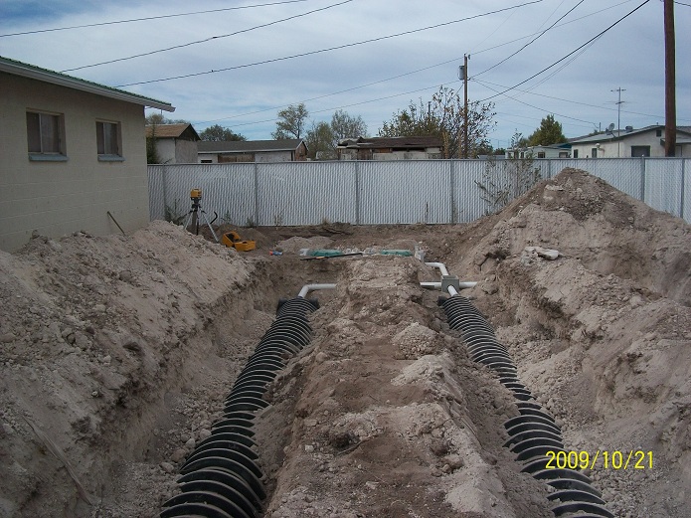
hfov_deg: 56.8
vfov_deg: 44.1
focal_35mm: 32
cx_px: 346
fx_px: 639
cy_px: 259
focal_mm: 5.7
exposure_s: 1/640
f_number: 5.5
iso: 80
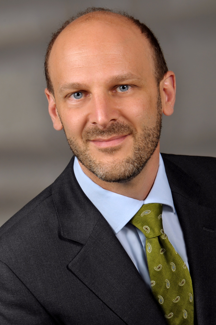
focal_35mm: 158
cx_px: 108
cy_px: 162
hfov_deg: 8.7
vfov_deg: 13.1
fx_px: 1421
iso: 100
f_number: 13
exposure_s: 1/125
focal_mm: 105
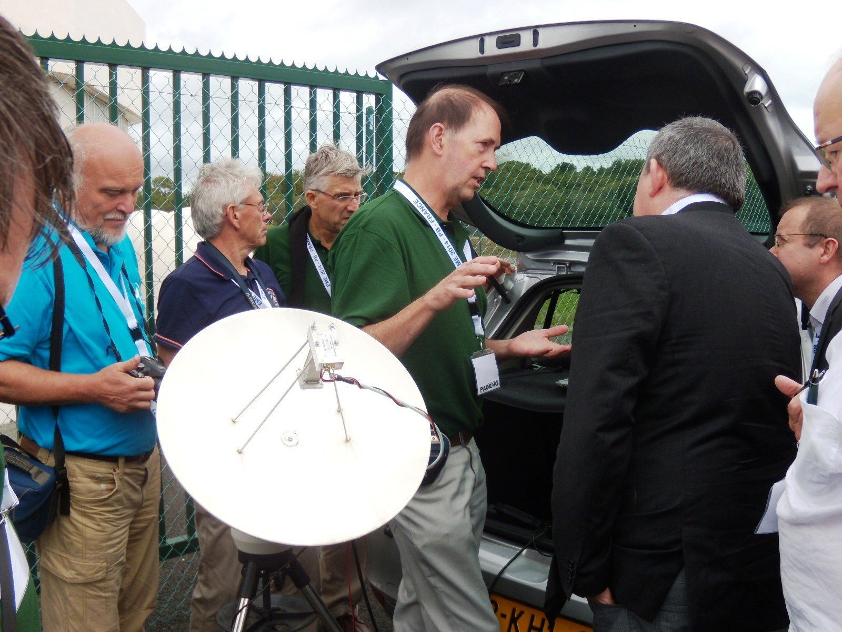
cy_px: 316
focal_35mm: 36
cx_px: 421
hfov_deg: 51.4
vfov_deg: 39.7
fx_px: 876
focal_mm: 6.4
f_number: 3.6
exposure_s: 1/400
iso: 80
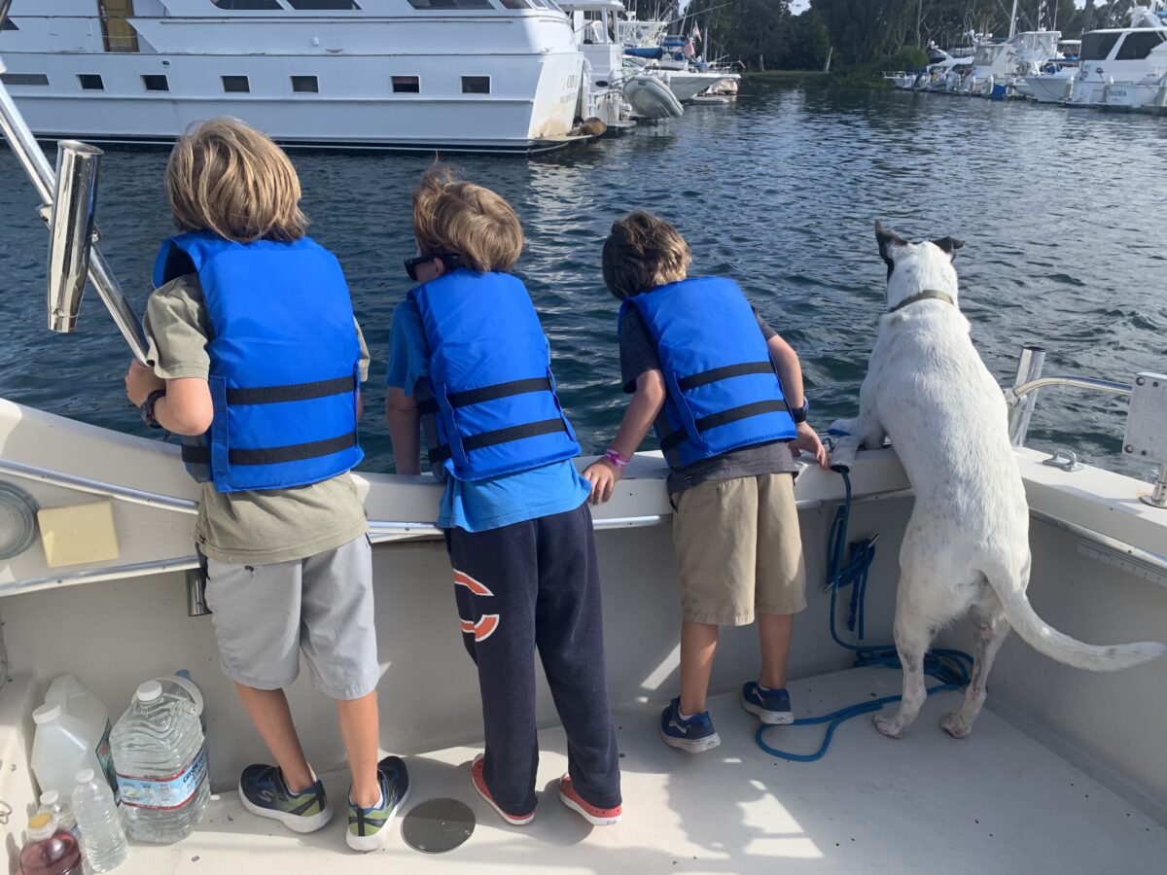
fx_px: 877
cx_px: 584
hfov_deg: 67.3
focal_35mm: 26
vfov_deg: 53.1
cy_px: 438
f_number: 1.8
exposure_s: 1/1149
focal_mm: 4.25
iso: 25
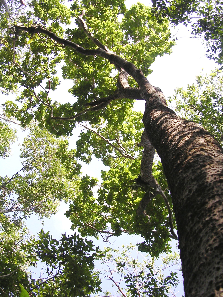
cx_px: 112
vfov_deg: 49.0
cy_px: 148
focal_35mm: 38
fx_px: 326
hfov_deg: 37.7
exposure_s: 1/376
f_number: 2.8
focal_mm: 5.8
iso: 100
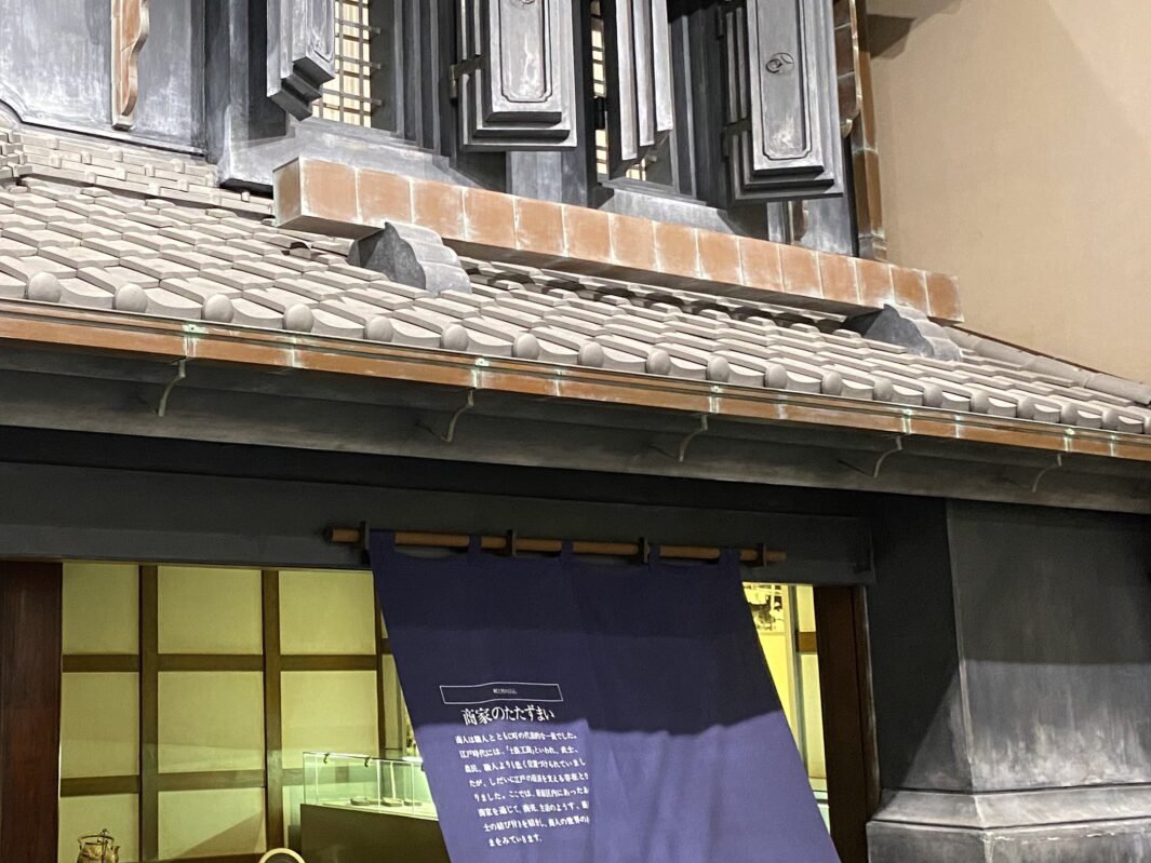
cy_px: 380
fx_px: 1663
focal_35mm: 50
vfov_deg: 29.1
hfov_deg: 36.2
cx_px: 147
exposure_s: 1/33
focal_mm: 4.25
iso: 500
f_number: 1.8
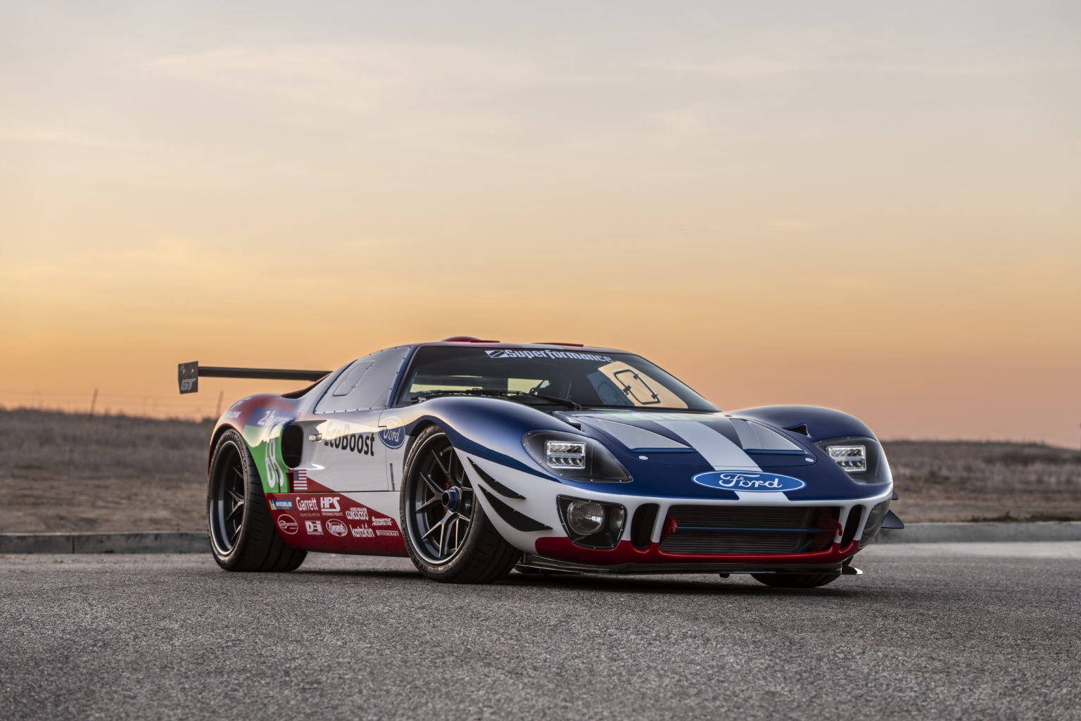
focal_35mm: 92
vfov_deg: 14.9
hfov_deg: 22.1
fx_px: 2762
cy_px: 360
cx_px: 540
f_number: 5
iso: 64
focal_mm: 92
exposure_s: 1/20
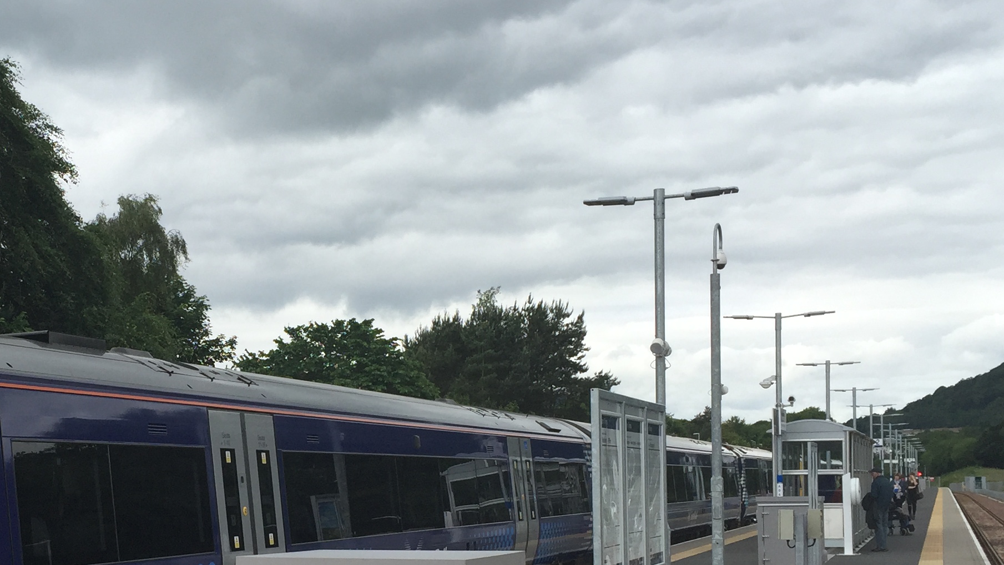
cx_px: 222
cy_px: 486
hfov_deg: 35.6
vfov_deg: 20.7
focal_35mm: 57
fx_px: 1518
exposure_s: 1/1276
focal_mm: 4.15
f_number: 2.2
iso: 32
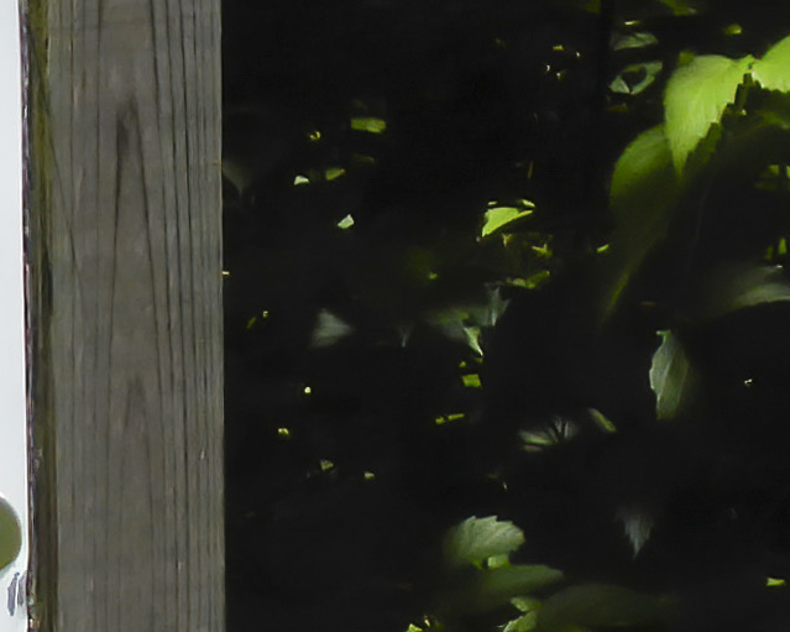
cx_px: -1348
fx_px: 43529
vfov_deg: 0.8
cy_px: 104
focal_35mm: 1862
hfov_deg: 1.0
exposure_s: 1/500
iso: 80
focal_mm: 50.5
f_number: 5.7
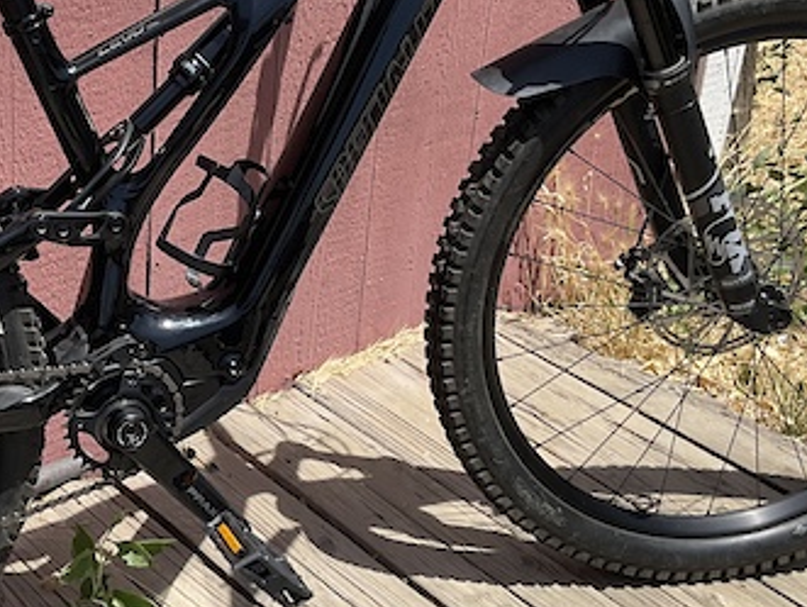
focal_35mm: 70
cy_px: 285
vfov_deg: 21.0
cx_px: 141
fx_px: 1634
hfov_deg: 27.1
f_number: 1.8
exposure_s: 1/1786
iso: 16
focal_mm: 3
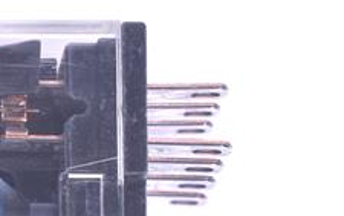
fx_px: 1914
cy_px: 230
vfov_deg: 6.4
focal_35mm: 204
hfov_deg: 10.1
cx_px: -80
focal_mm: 50
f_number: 11
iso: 200
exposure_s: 1/200
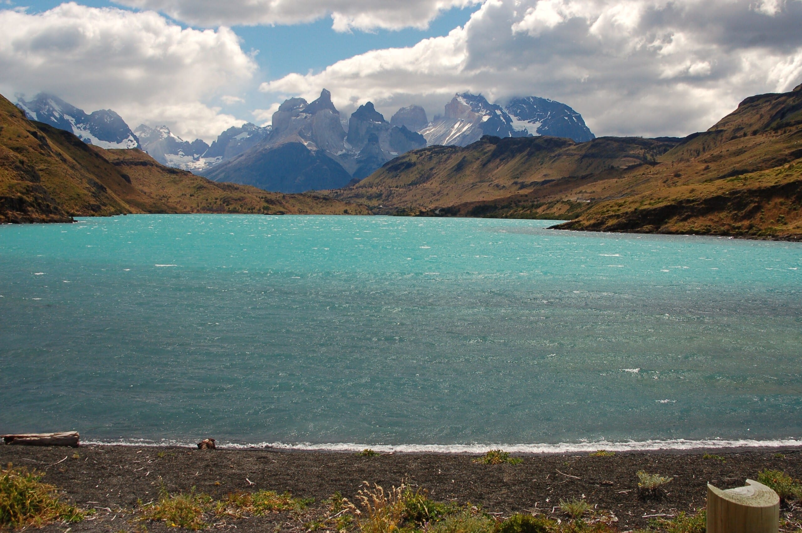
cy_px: 266
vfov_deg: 31.8
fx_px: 935
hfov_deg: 46.4
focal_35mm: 42
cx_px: 401
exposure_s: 1/320
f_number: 10
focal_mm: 28
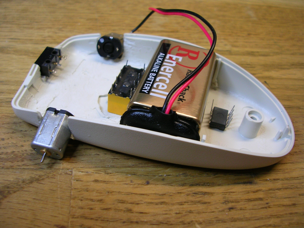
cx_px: 152
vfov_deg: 37.7
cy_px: 114
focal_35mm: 38
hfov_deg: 49.0
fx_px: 334
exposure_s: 1/15.9
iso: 50
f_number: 2.8
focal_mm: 5.8
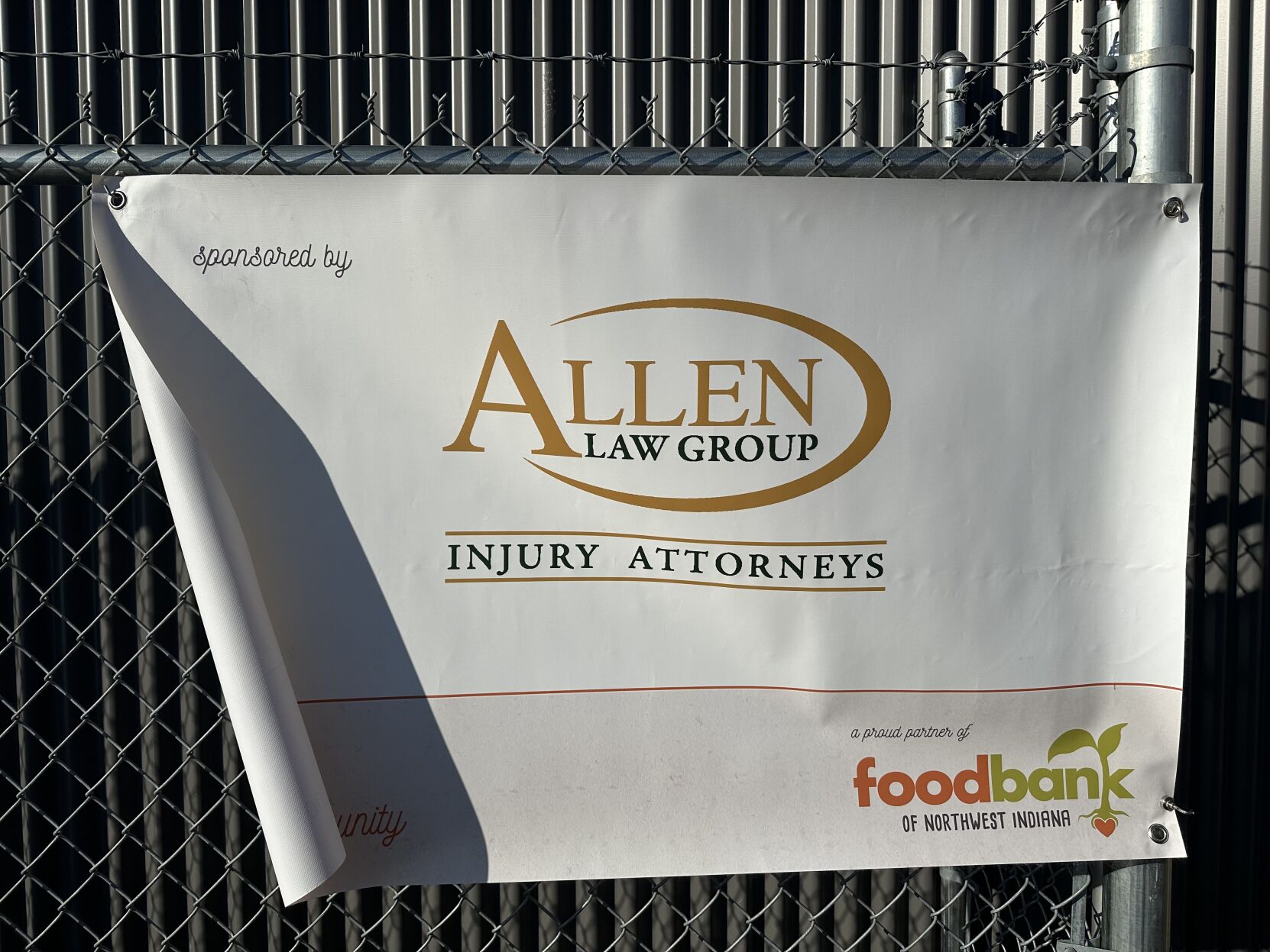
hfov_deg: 71.6
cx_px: 635
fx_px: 881
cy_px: 476
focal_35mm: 24
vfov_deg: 56.8
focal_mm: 6.86
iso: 80
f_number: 1.78
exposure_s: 1/13699
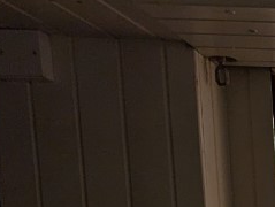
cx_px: 656
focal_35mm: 120
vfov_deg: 10.9
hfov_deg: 12.7
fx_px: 955
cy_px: 461
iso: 48
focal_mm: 6.81
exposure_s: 1/25
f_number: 1.85
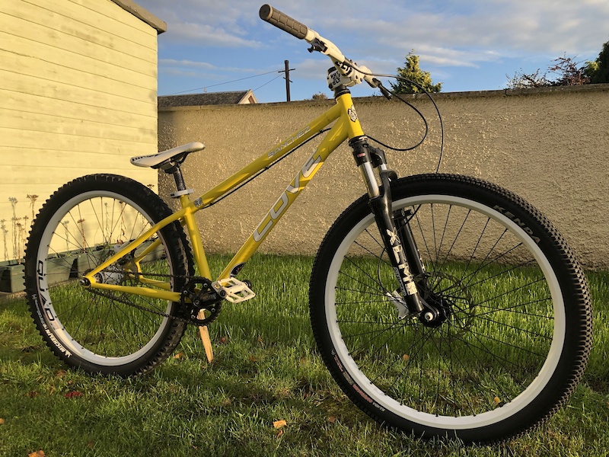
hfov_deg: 63.4
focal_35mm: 28
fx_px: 493
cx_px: 304
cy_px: 228
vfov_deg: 49.7
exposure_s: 1/852
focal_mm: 3.99
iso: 20
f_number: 1.8
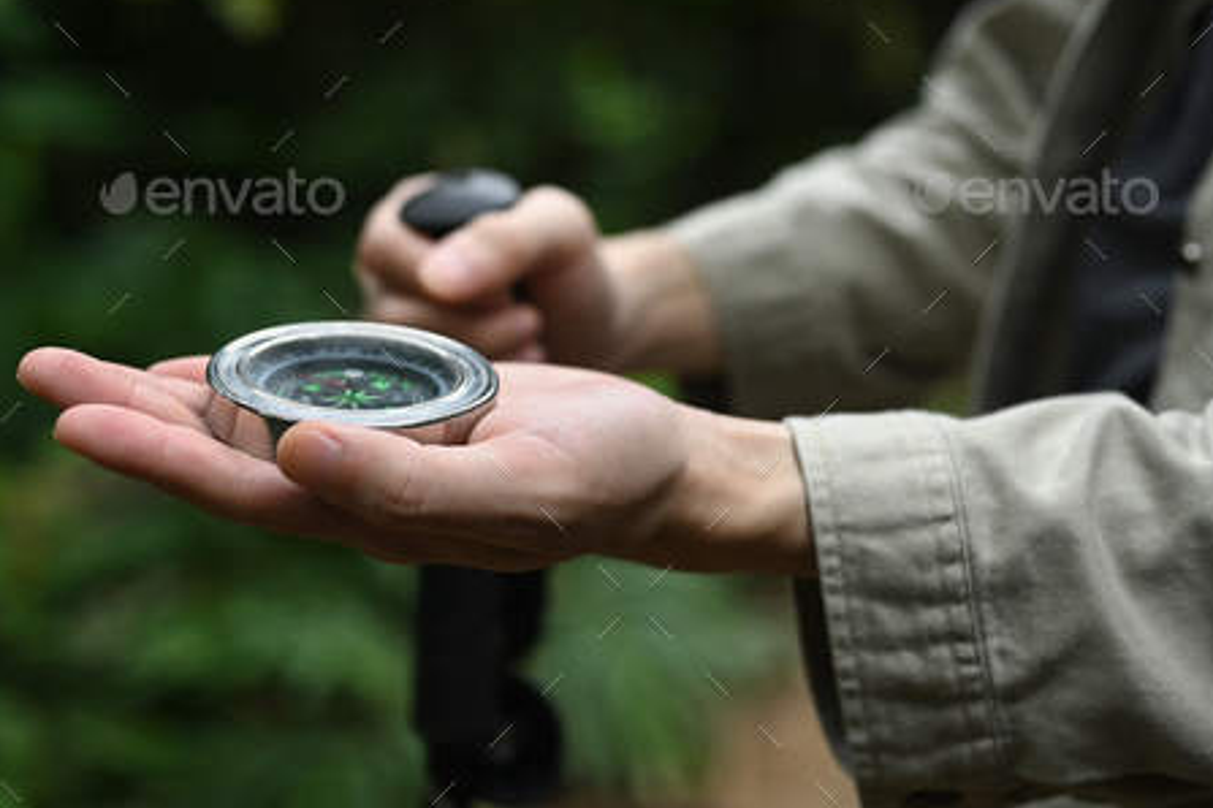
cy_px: 321
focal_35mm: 66
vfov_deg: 20.6
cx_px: 621
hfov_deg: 30.5
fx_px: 2224
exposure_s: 1/800
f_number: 2.8
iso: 320
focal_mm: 50
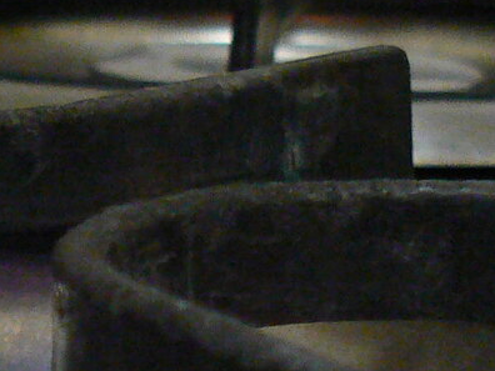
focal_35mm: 182
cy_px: 580
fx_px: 2603
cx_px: -191
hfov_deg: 10.6
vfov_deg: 8.0
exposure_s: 1/15
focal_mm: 6
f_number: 2.8
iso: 200
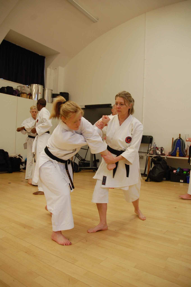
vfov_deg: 67.4
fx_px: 215
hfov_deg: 47.9
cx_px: 96
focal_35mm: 27
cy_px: 144
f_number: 4
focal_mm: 18
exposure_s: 1/60
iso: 400
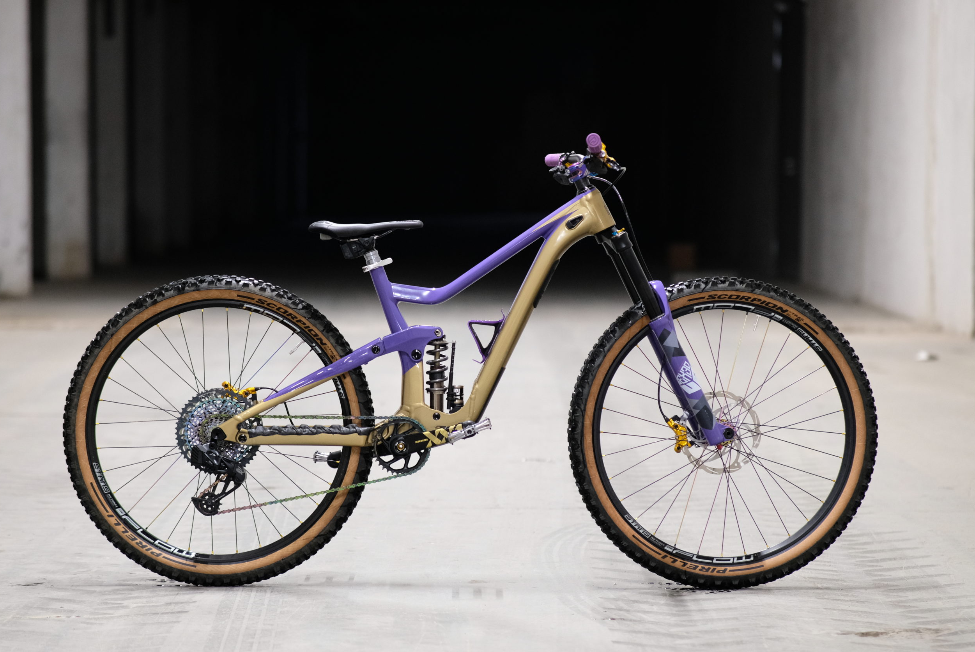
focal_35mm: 131
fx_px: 3550
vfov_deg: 10.5
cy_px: 327
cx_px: 481
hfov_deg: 15.6
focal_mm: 85
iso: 1600
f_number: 2
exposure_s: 1/58
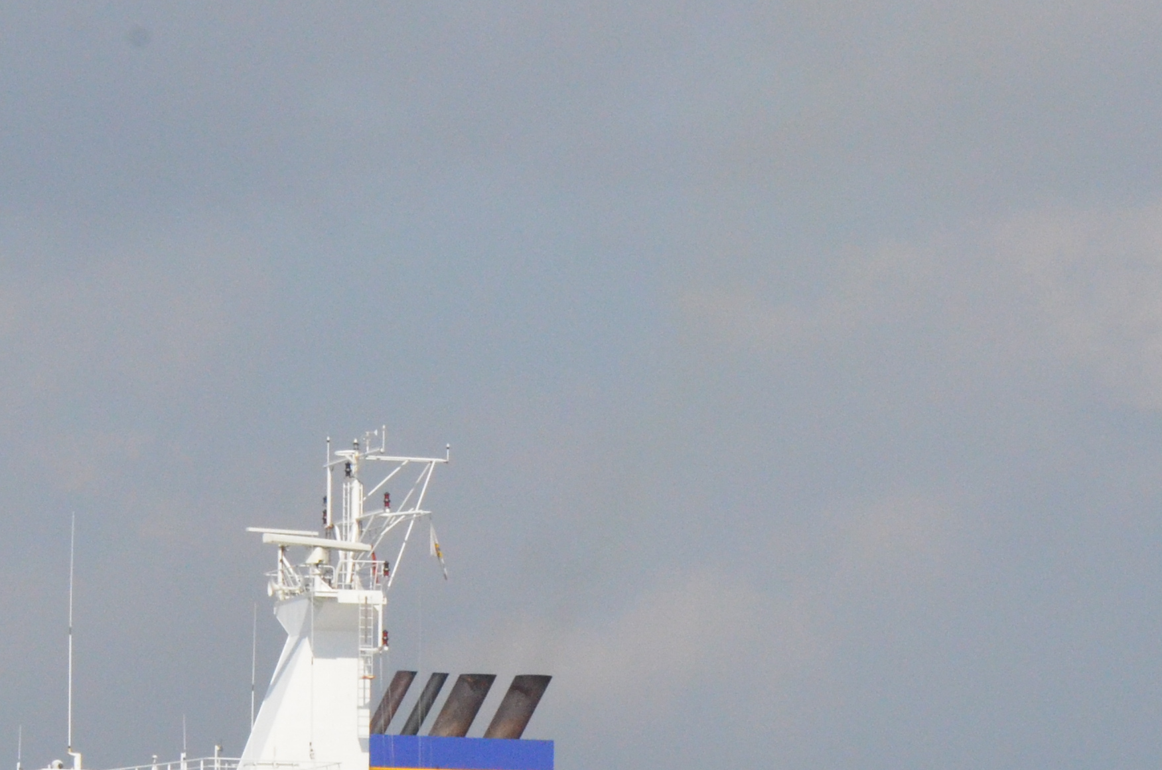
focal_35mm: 380
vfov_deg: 3.6
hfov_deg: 5.4
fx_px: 12241
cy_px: 968
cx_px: 413
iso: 2000
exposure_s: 1/1600
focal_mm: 90
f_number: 20
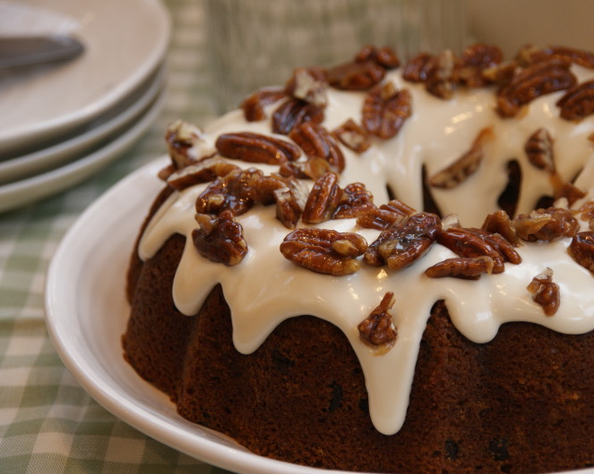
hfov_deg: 11.4
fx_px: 2988
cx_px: 336
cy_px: 237
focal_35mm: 170
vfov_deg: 9.1
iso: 400
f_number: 5.6
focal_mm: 100
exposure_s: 1/80
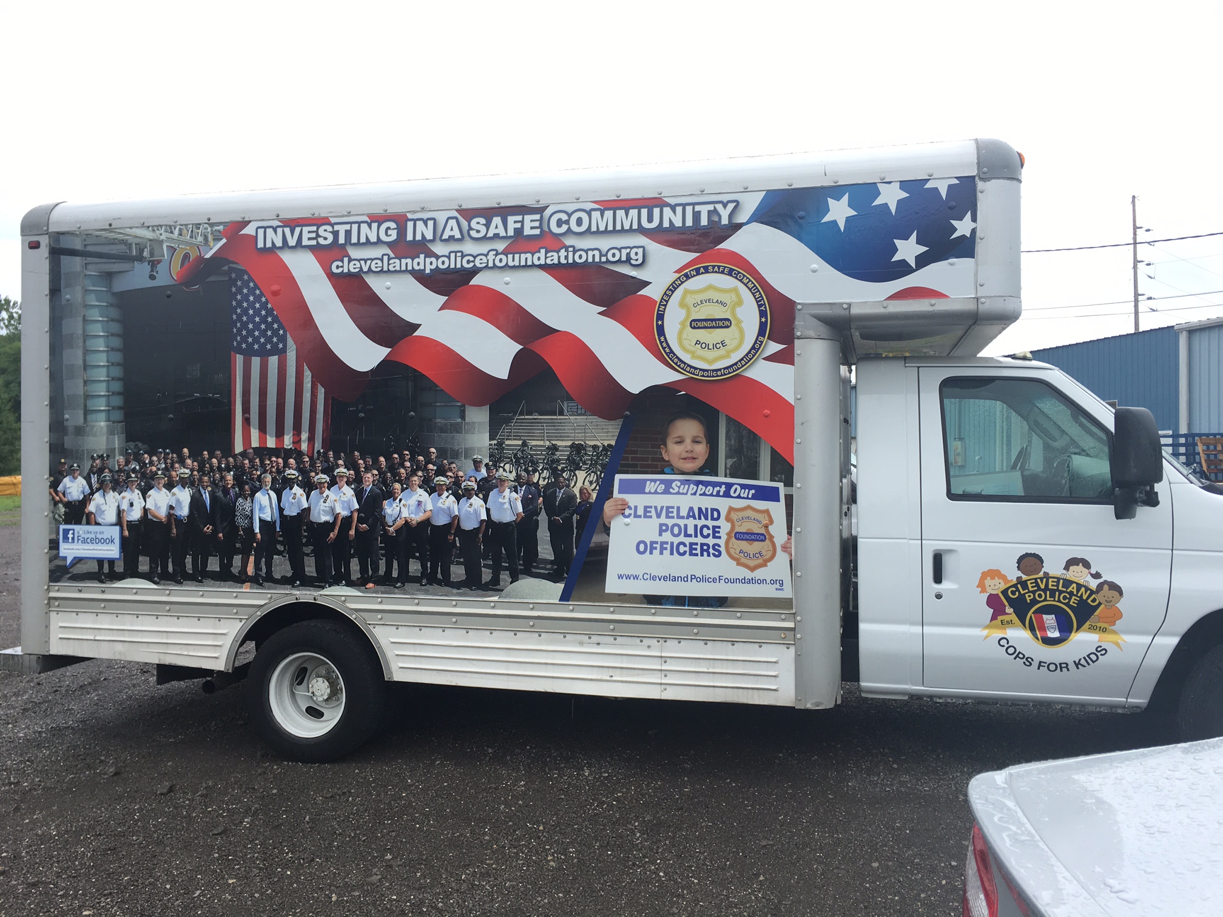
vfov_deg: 48.2
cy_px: 458
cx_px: 612
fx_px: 1025
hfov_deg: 61.7
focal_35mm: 29
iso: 25
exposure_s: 1/315
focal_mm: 4.15
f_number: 2.2
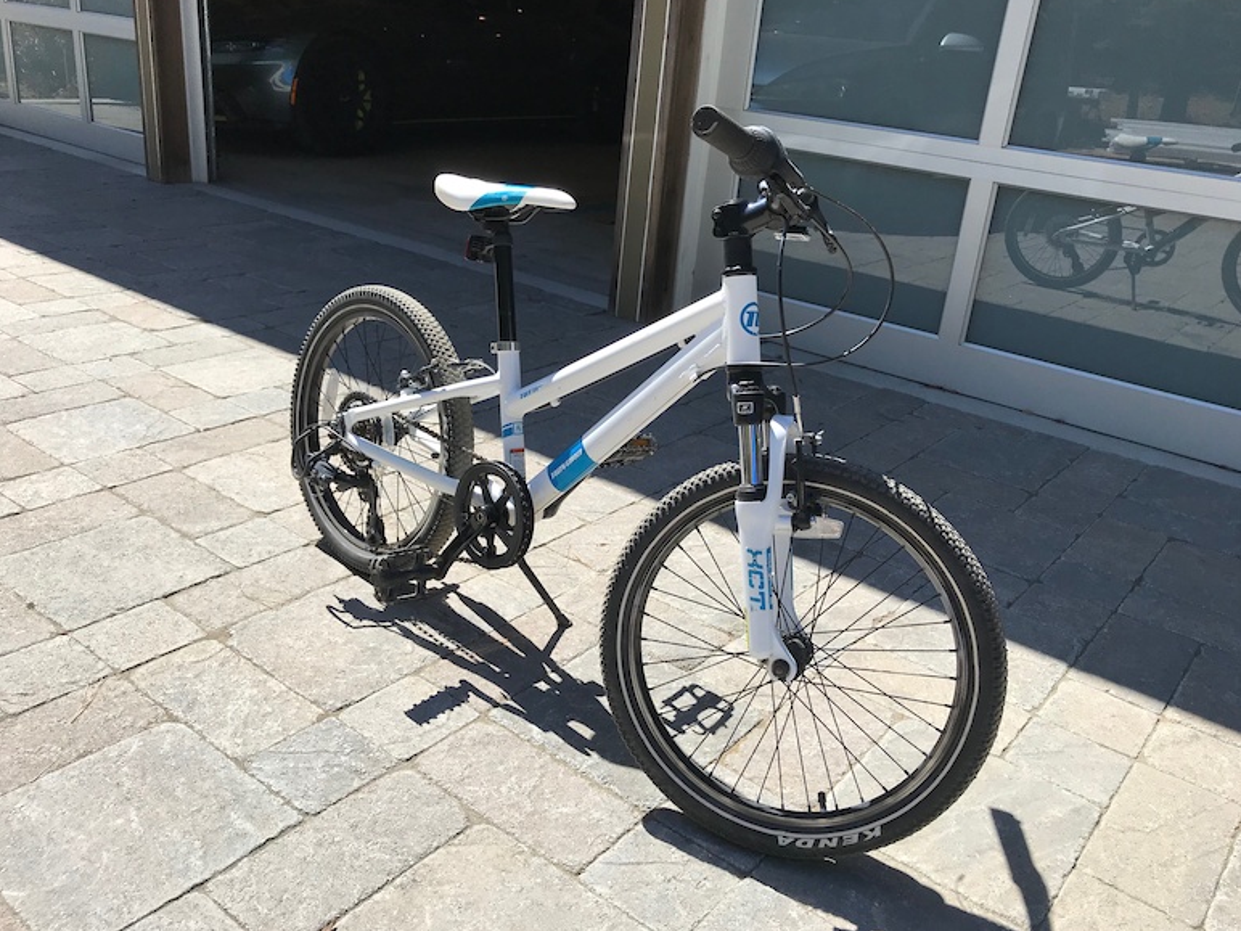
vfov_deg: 48.2
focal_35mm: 29
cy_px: 465
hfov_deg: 61.7
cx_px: 627
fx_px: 1040
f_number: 1.8
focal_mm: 3.99
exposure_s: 1/1520
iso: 20
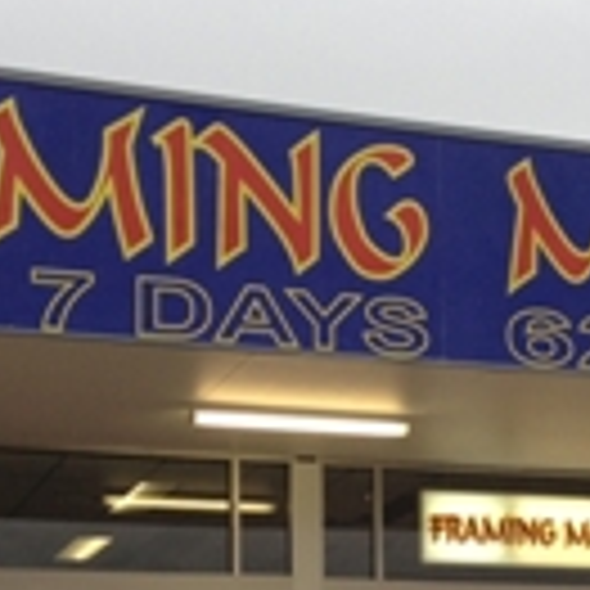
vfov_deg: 16.2
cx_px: 491
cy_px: 540
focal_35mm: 106
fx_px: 2044
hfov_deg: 16.3
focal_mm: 4.28
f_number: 2.4
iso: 50
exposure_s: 1/130
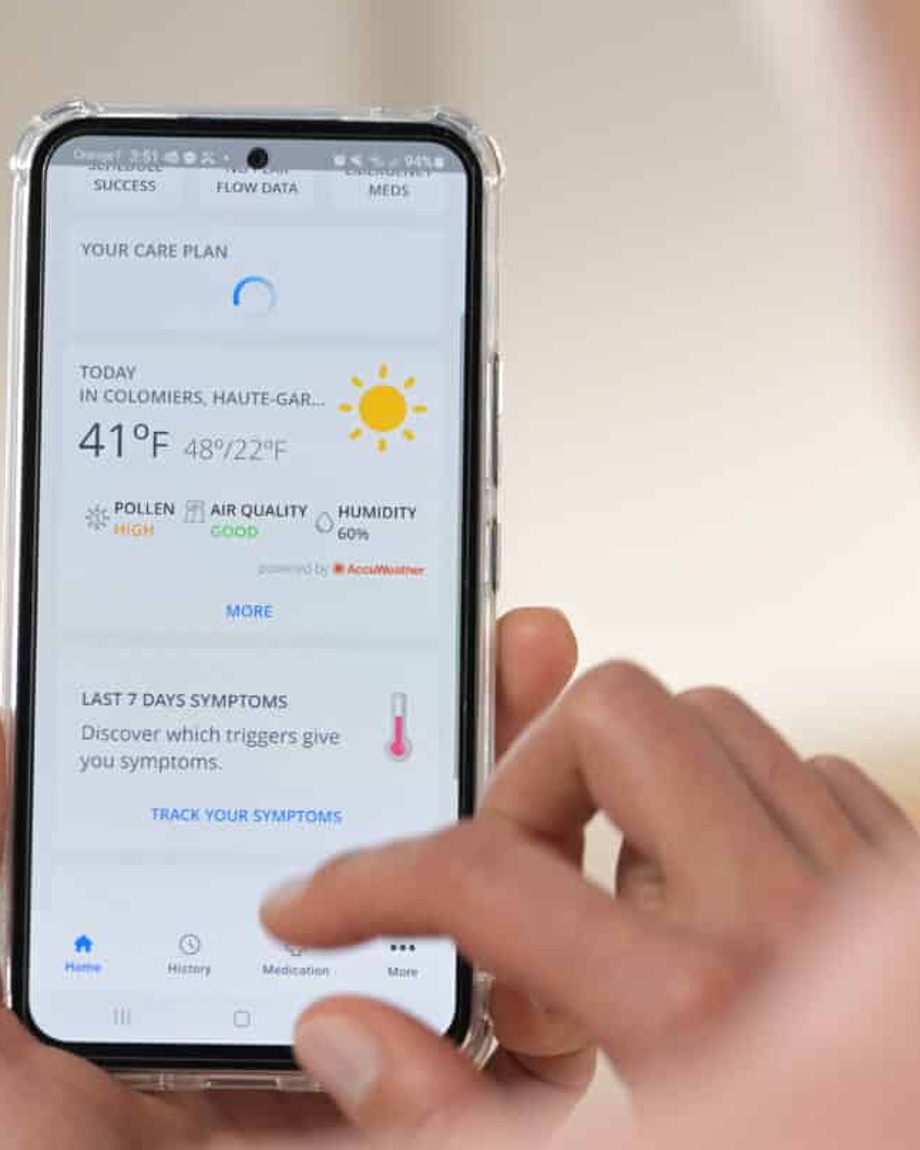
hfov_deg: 6.2
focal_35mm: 250
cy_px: 648
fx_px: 8506
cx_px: 678
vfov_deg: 7.7
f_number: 4
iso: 500
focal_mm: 140
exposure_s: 1/40
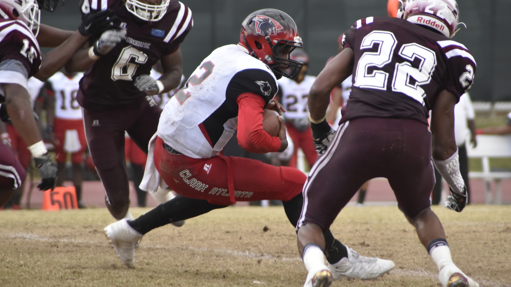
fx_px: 6408
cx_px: 256
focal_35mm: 473
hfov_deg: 4.6
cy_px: 142
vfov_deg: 2.6
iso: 800
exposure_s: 1/500
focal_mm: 300
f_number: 6.3
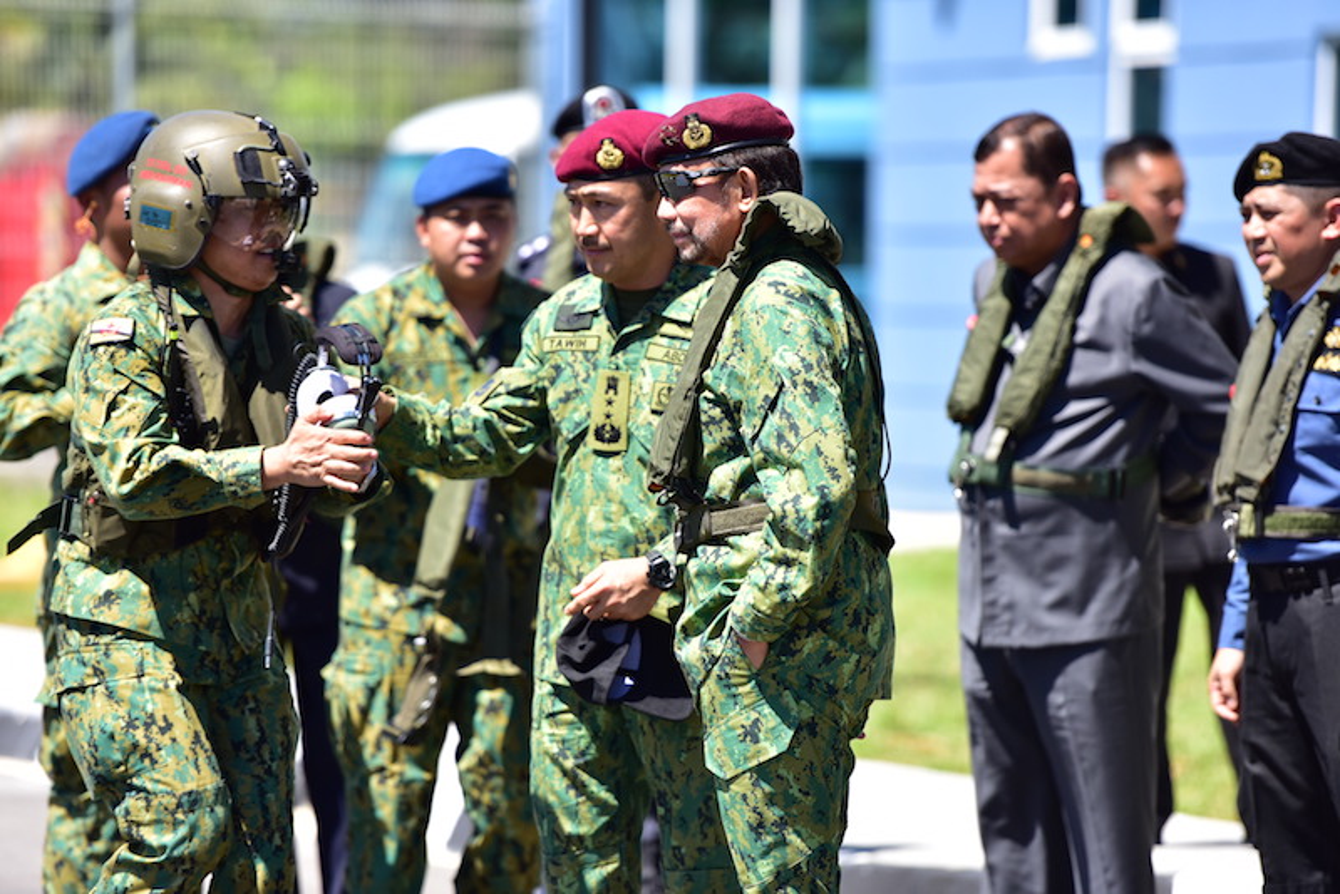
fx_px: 7074
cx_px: 670
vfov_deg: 7.2
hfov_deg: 10.8
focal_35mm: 190
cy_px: 447
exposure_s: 1/3200
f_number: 2.8
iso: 400
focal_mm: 190
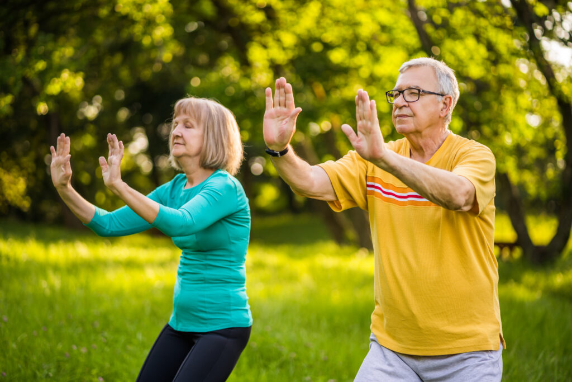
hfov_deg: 23.9
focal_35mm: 85
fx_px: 1351
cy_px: 191
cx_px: 286
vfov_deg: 16.1
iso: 100
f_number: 2
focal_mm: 85
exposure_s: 1/320
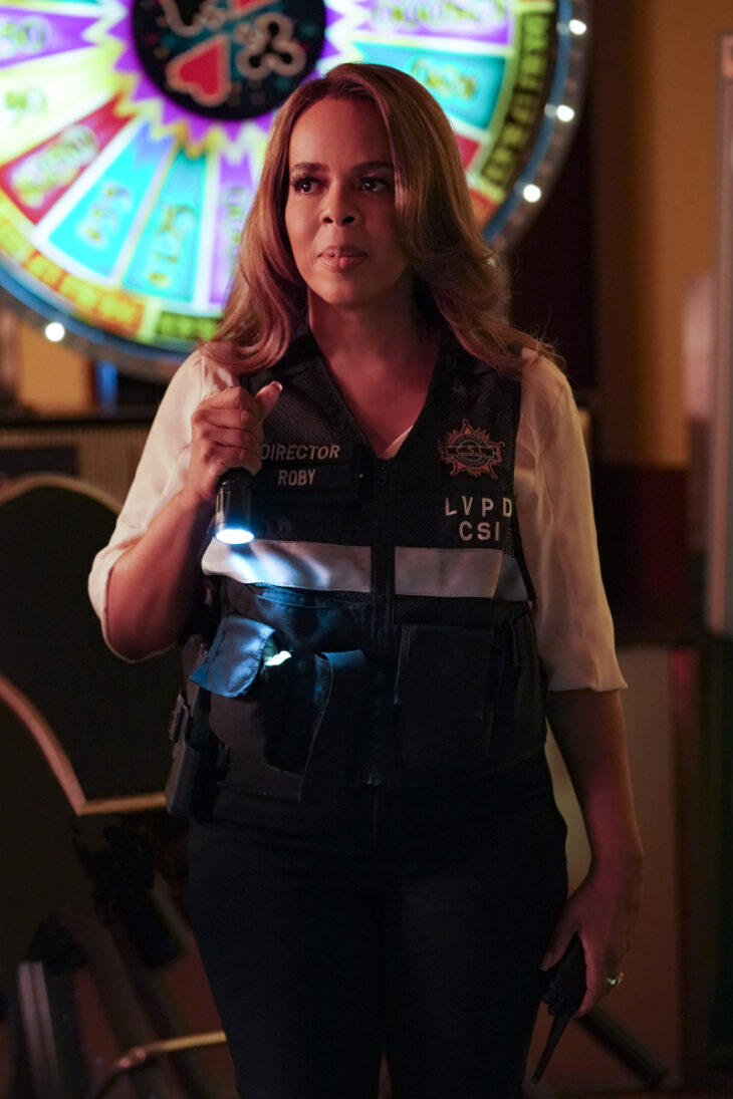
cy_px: 550
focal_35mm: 121
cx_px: 366
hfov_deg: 11.3
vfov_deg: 16.9
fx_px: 3695
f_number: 3.5
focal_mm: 121
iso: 10000
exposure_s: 1/125
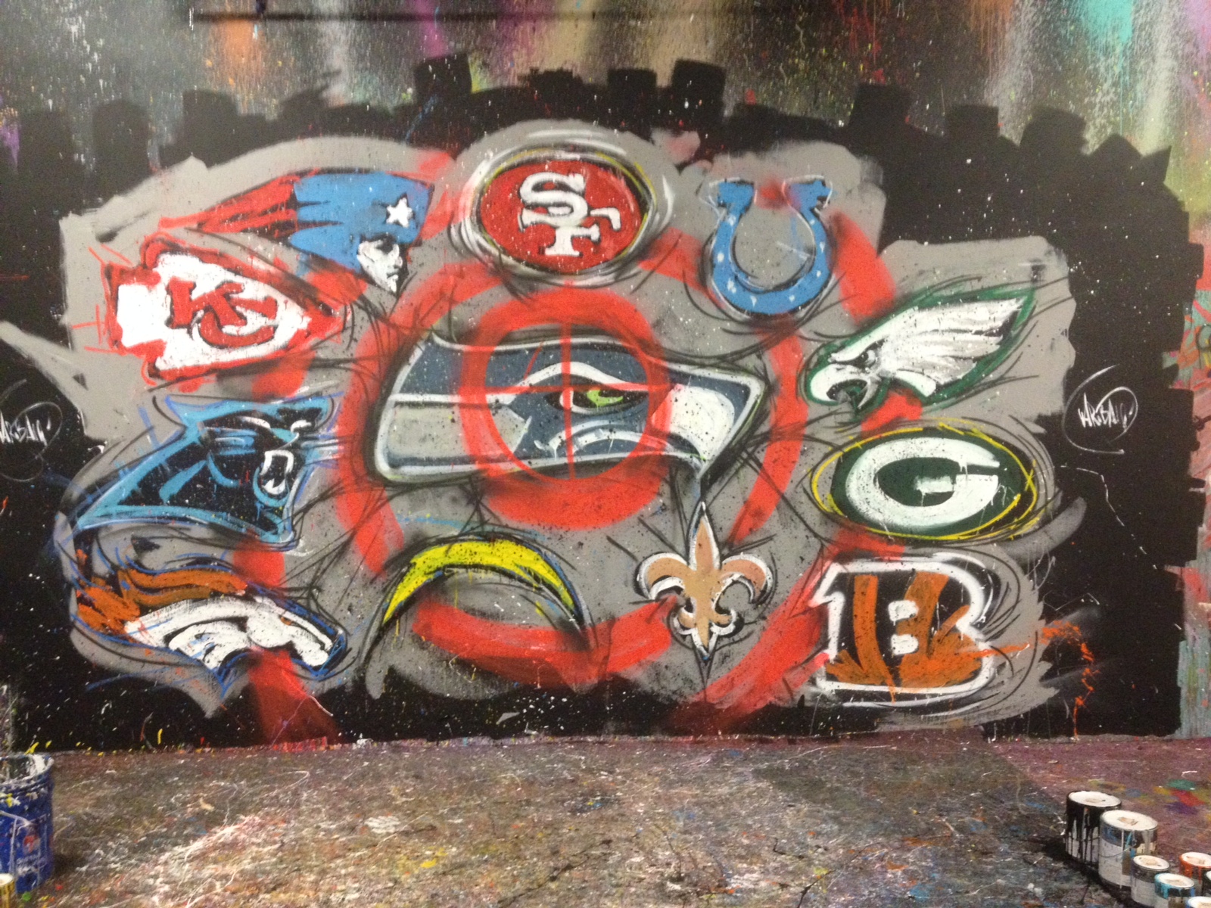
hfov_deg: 52.6
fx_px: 1224
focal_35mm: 35
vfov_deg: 40.7
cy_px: 454
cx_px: 606
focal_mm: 4.28
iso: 400
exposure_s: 1/15
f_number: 2.4
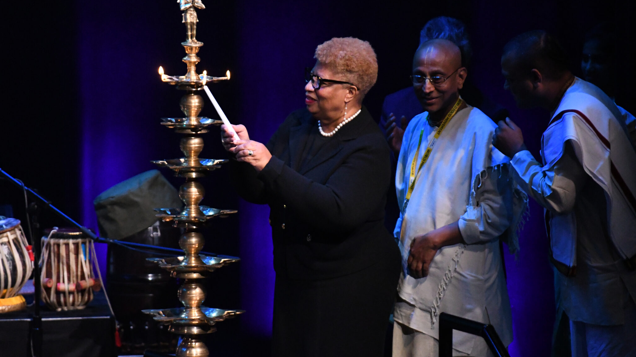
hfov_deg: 6.9
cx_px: 318
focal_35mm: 315
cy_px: 168
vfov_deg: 3.9
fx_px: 5312
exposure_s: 1/1250
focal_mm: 200
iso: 10000
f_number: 2.8
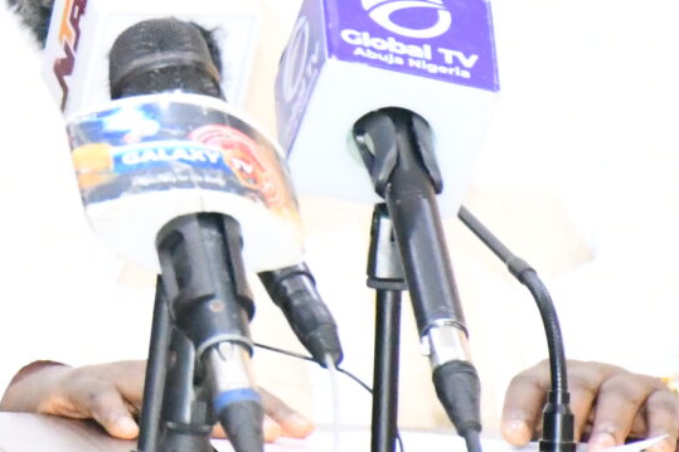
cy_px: -128
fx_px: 9107
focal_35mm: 483
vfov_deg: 2.8
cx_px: -527
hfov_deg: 4.2
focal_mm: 85
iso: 16000
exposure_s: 1/125
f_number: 8
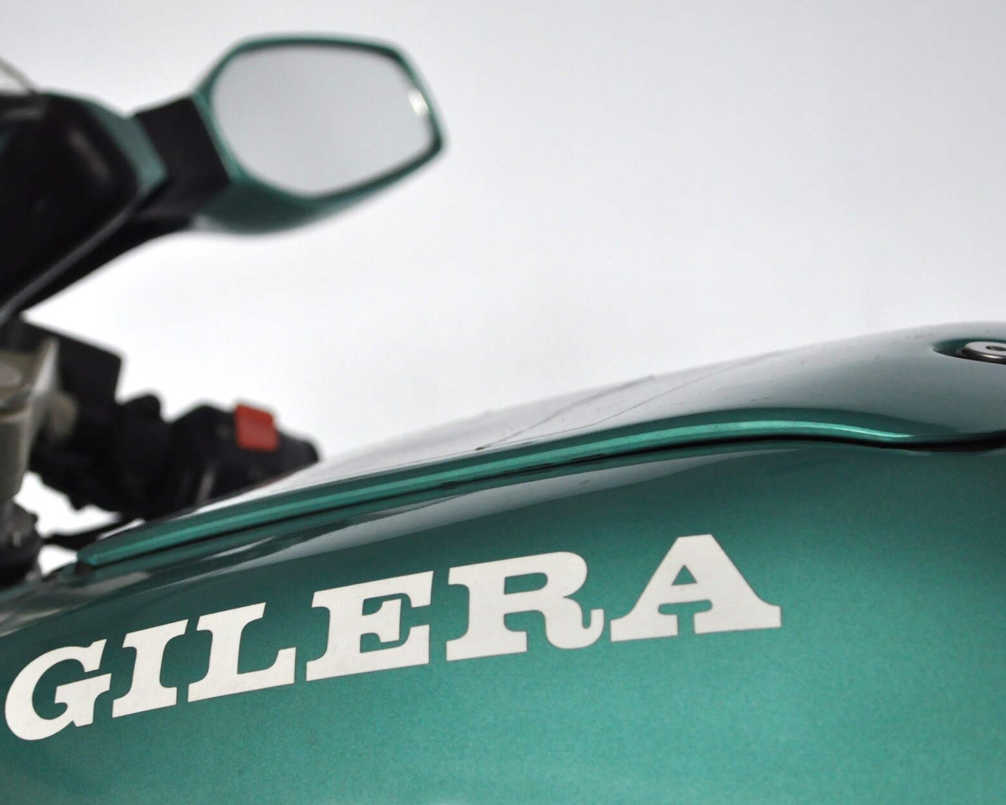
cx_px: 397
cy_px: 436
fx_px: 2412
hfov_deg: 23.5
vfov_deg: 18.9
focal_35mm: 81
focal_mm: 44
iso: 800
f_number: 5.3
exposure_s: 1/30
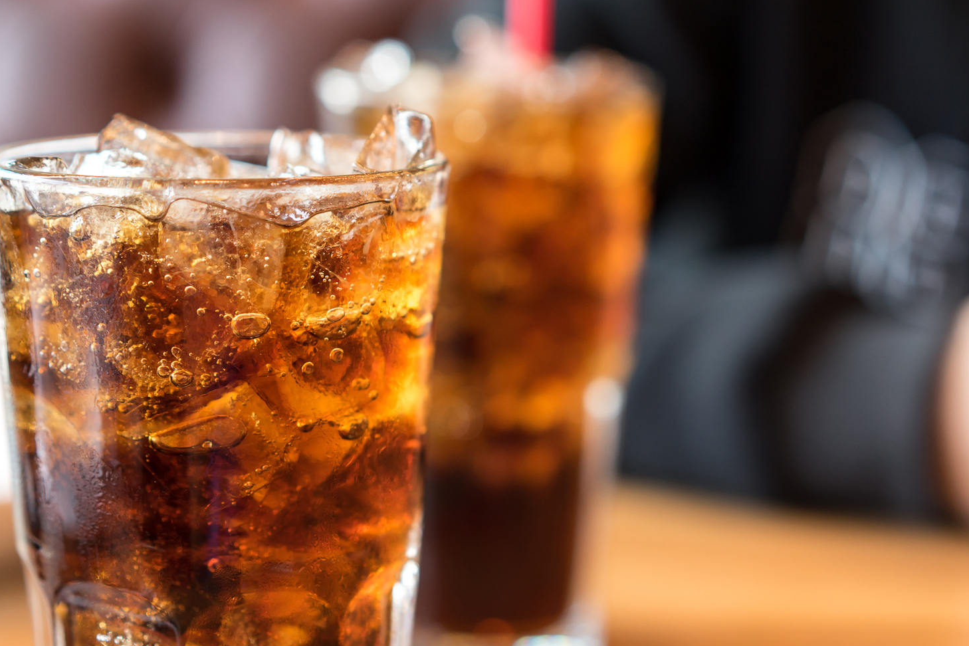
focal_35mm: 80
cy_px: 400
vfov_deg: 17.0
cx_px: 469
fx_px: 2153
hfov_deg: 25.4
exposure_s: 1/60
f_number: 2.8
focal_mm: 55
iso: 100
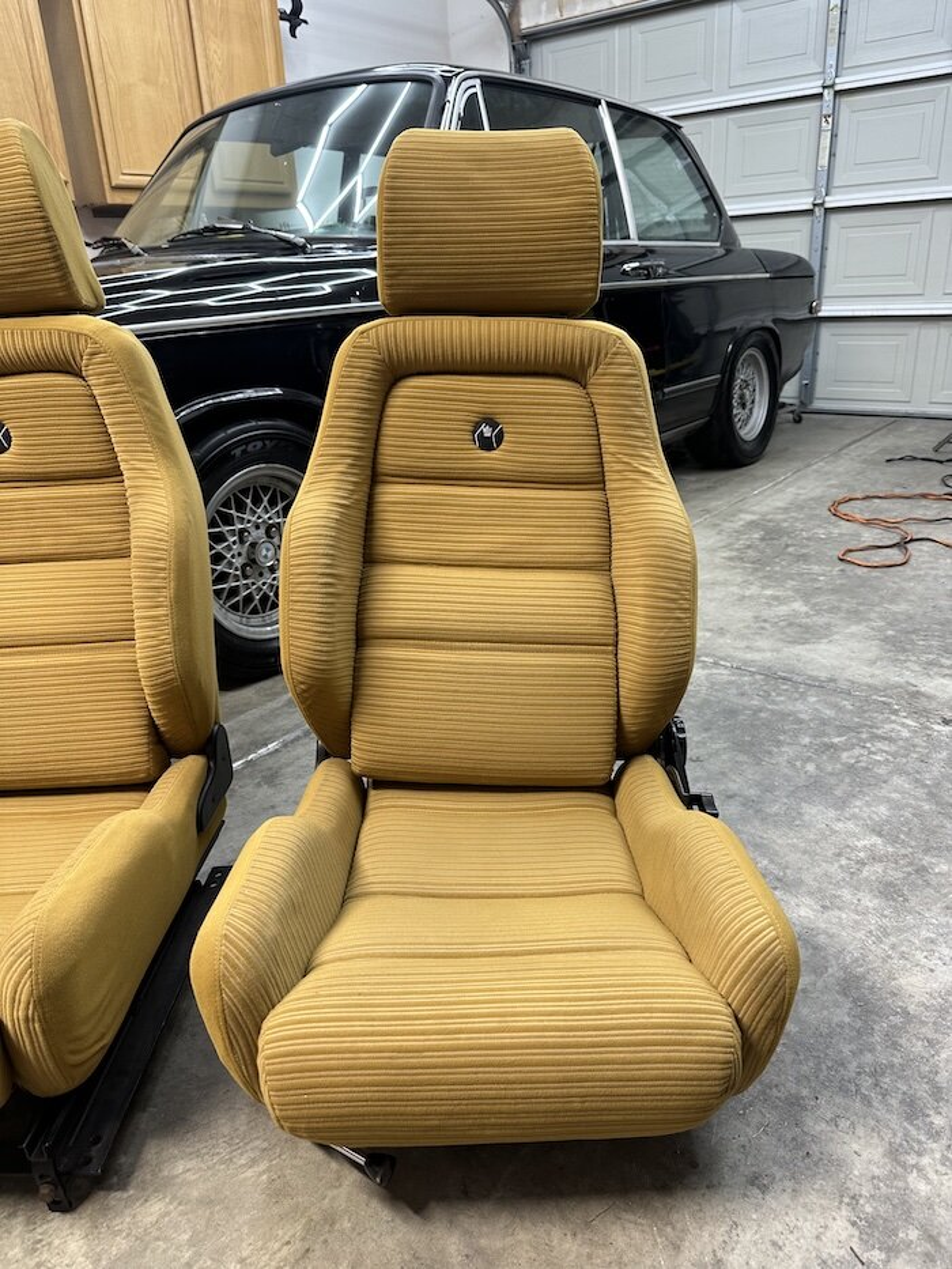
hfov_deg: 56.8
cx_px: 476
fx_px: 880
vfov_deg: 71.6
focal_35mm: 24
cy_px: 634
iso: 125
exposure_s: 1/60
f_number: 1.78
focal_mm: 6.86
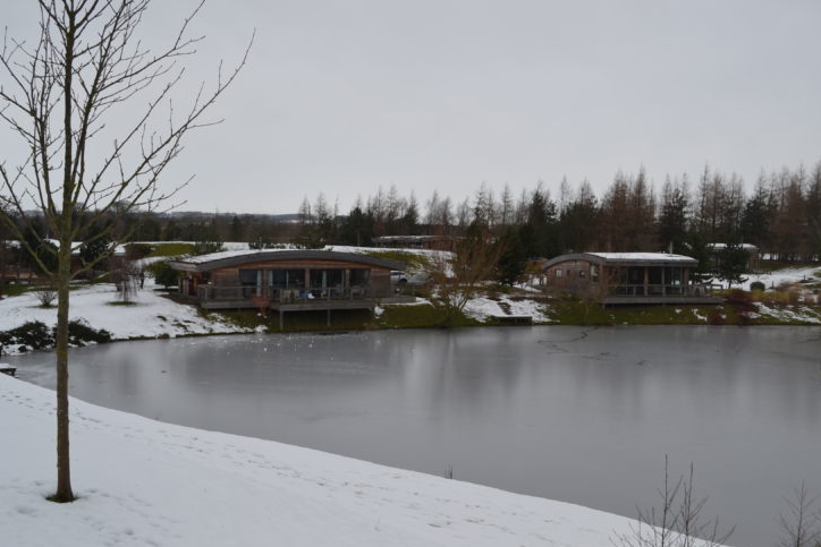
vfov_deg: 37.9
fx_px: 798
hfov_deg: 54.4
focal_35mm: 35
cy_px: 262
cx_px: 407
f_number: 6.3
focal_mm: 22
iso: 100
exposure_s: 1/160
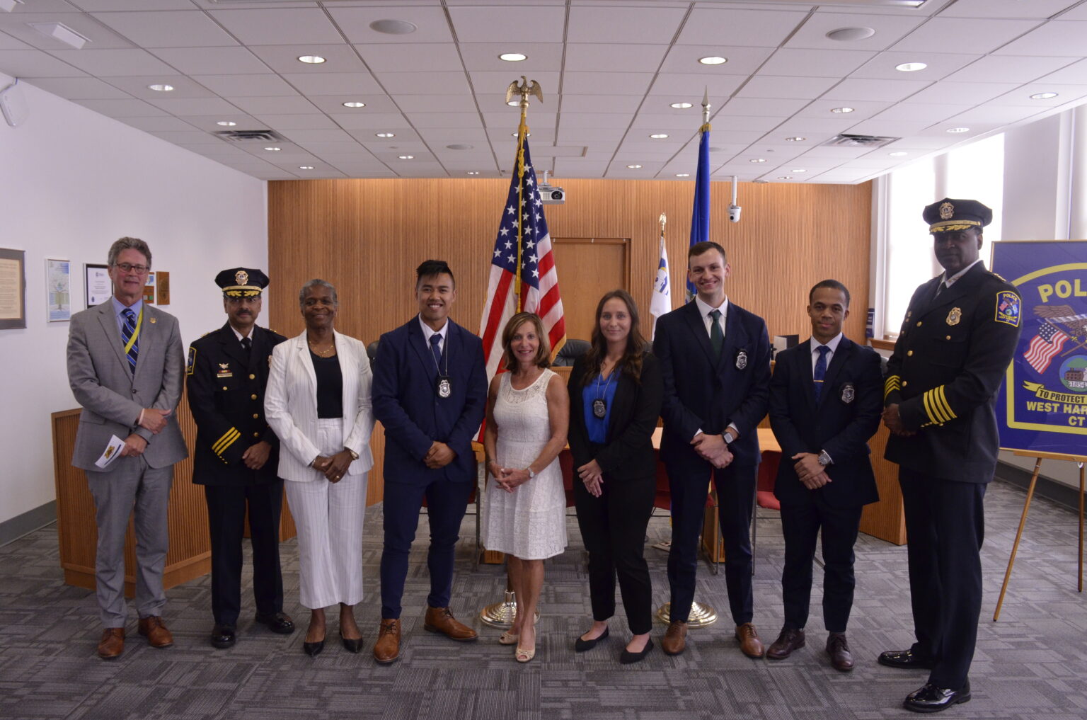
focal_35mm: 27
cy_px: 360
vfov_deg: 47.7
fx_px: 813
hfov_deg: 67.5
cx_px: 544
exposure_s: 1/50
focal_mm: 18
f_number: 11
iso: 1250
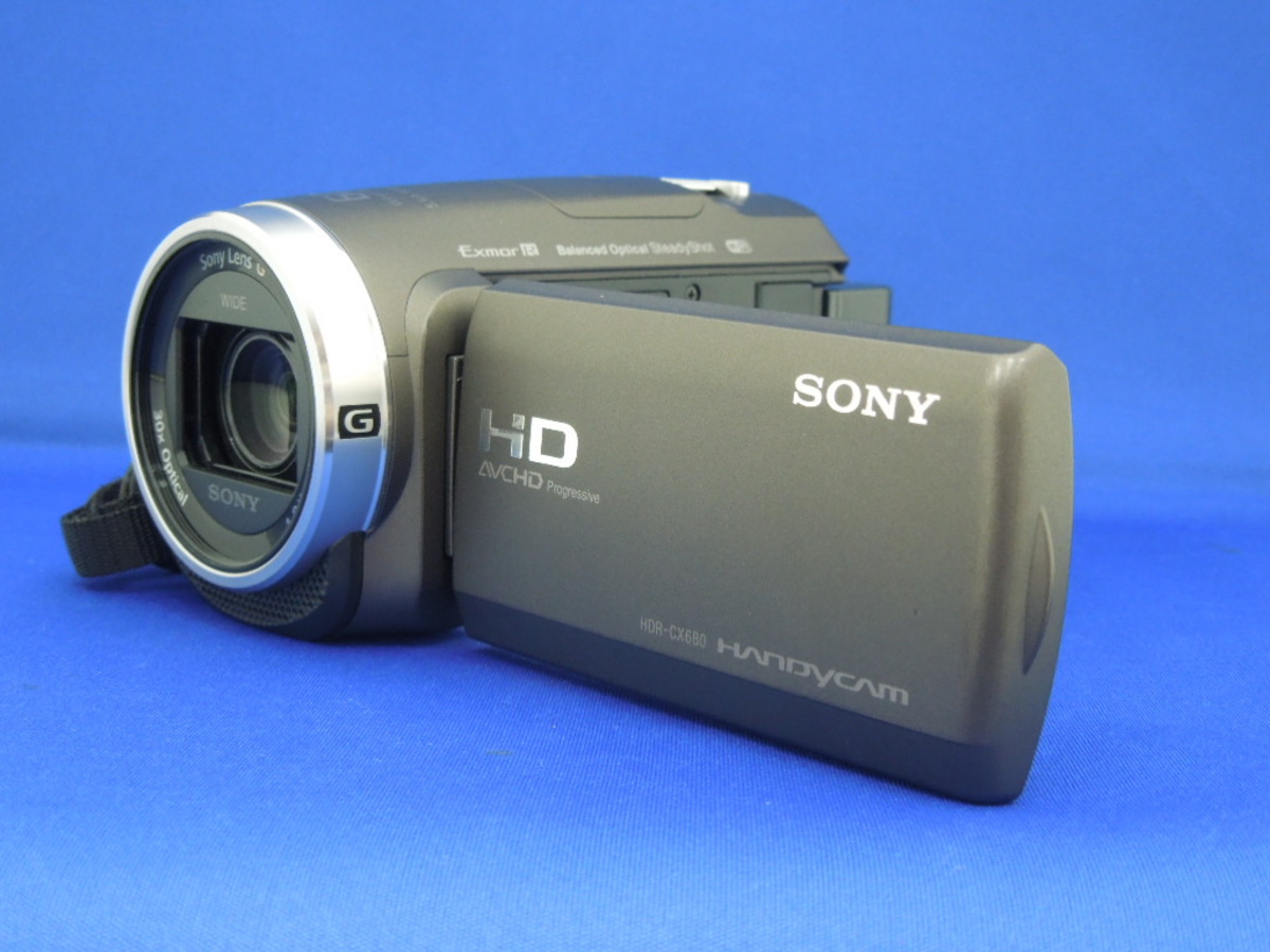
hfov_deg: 39.7
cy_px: 476
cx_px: 635
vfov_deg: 30.3
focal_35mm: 48
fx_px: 1761
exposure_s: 1/20
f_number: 4
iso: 400
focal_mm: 8.7
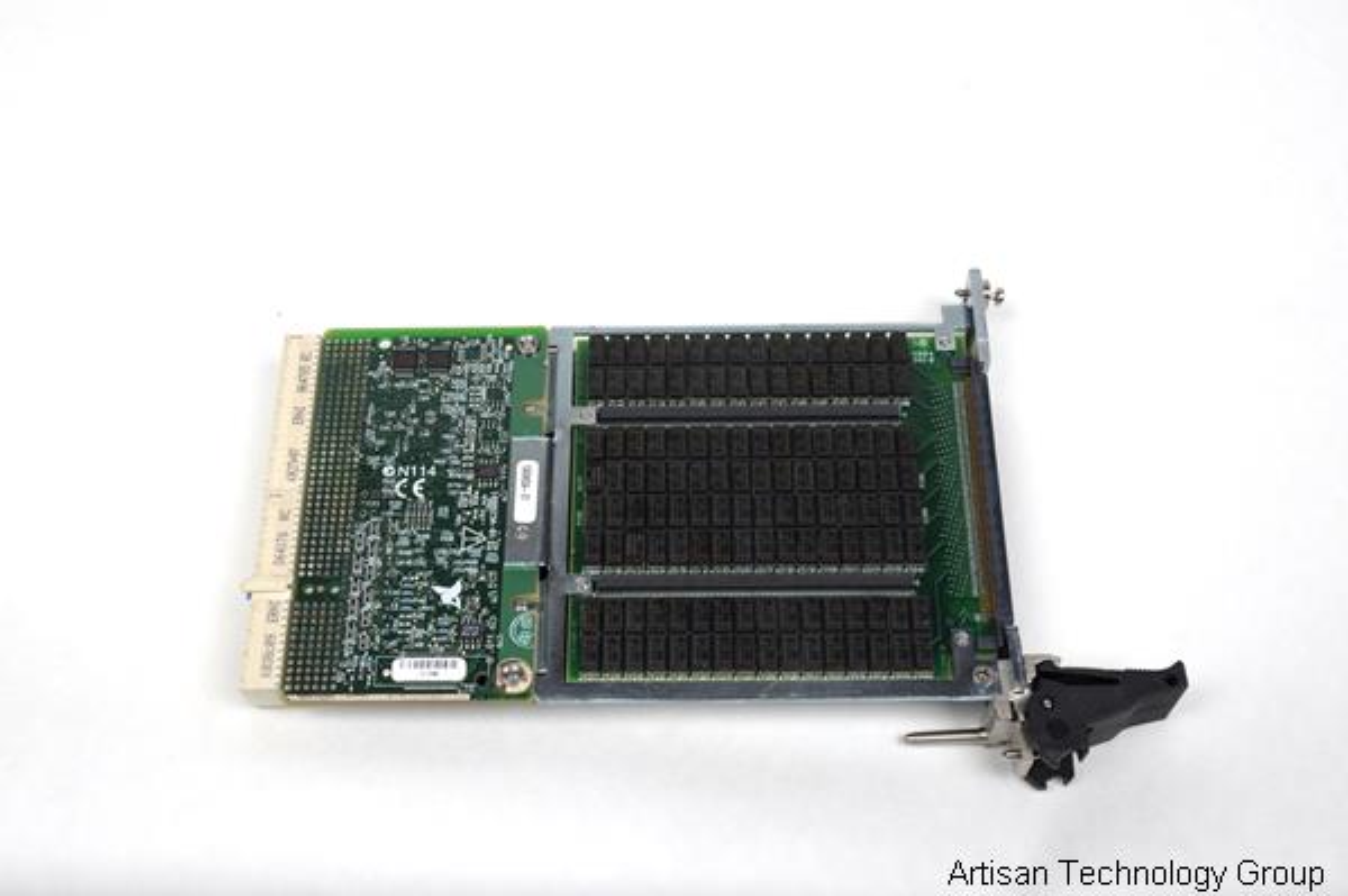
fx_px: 1796
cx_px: 674
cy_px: 448
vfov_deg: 28.0
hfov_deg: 41.1
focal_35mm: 48
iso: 200
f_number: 13
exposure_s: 1/200
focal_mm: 32
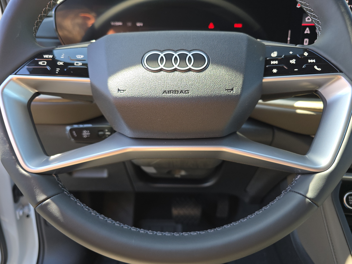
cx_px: 176
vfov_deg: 58.9
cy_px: 132
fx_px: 234
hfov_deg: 73.9
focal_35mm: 23
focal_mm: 6.3
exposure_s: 1/180
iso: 80
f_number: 1.7
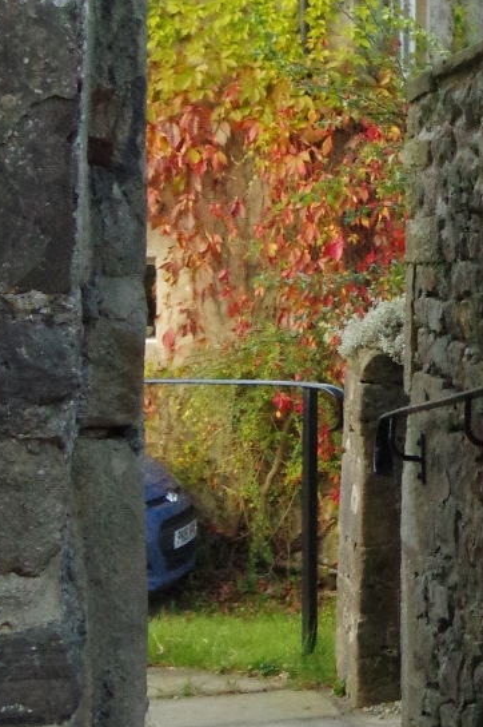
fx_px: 2760
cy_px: 210
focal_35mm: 137
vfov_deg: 14.9
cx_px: 985
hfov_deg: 9.3
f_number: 10
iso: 3200
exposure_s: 1/400
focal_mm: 21
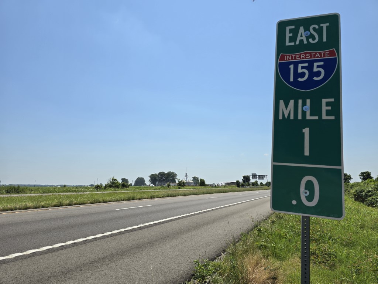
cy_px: 142
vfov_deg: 58.9
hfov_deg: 73.9
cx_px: 189
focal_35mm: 23
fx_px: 251
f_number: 1.7
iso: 12
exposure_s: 1/1619
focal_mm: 6.3
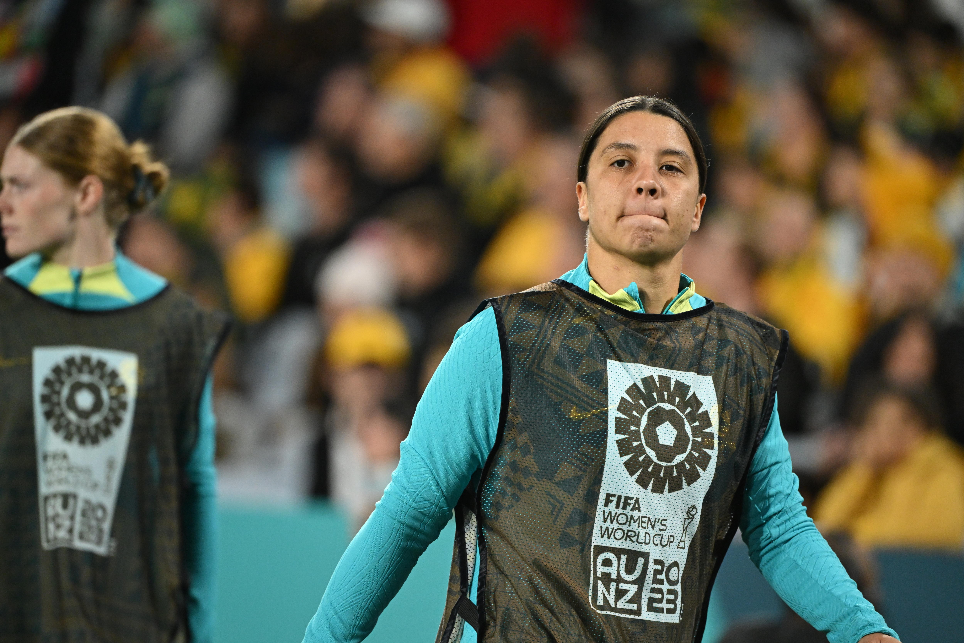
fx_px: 9103
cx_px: 482
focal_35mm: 340
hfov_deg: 6.1
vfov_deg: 4.0
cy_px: 322
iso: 4500
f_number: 4
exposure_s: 1/1600
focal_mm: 340
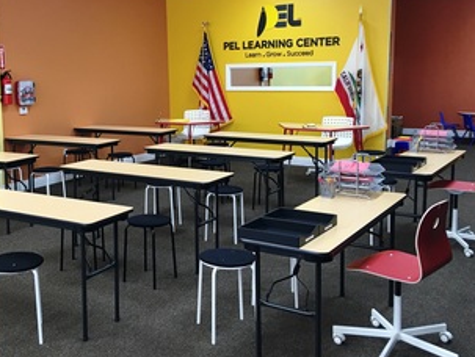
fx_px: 591
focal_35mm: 43
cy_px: 146
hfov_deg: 43.0
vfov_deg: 33.6
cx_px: 144
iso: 32
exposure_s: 1/15
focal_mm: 4.15
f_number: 2.2
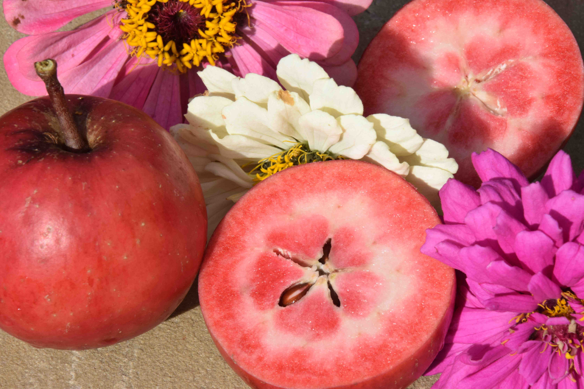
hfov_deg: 10.2
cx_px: 292
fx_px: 3285
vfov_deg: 6.8
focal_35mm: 202
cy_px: 194
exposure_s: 1/200
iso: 500
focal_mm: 135
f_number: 25
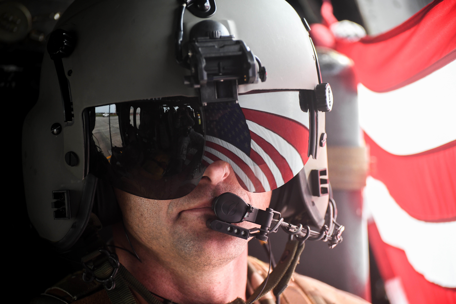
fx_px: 1469
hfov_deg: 17.6
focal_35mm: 116
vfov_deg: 11.8
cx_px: 228
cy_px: 152
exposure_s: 1/500
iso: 800
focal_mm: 116
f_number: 4.8
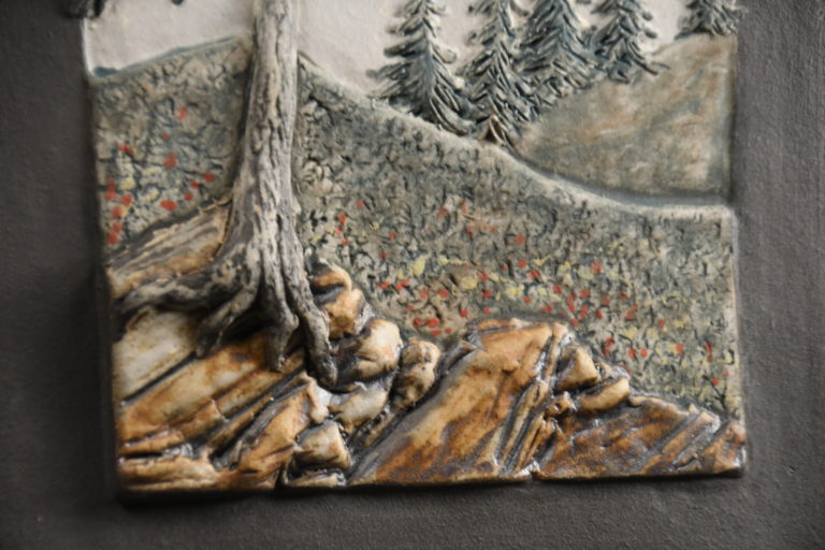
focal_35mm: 232
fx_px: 5328
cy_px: 275
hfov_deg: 8.9
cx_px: 412
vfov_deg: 5.9
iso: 2000
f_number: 6.3
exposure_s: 1/100
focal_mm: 155
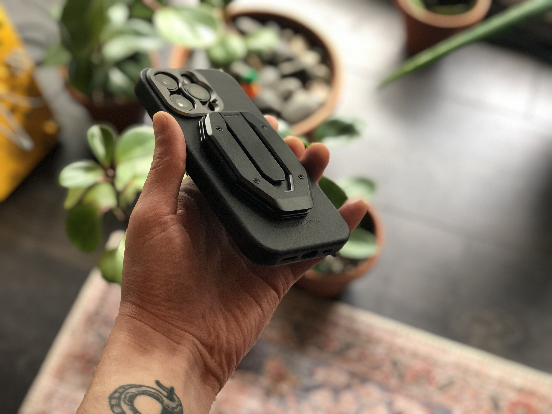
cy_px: 207
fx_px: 829
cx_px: 276
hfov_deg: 36.8
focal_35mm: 52
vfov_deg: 28.0
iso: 125
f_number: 2.4
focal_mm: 6
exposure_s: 1/30
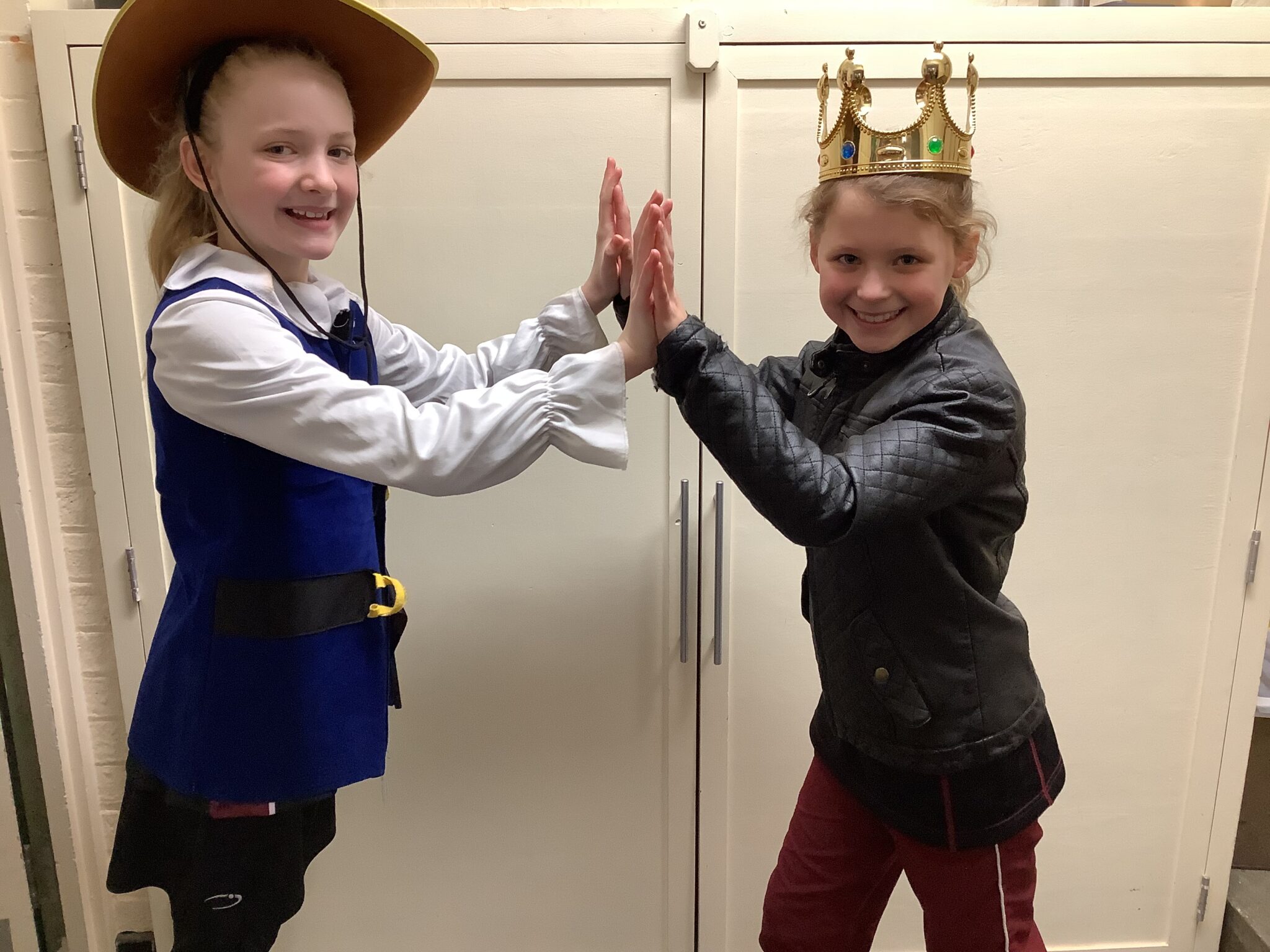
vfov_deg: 45.4
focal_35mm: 31
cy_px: 476
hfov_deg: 58.4
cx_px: 635
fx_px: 1137
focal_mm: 3.3
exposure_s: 1/50
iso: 160
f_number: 2.4
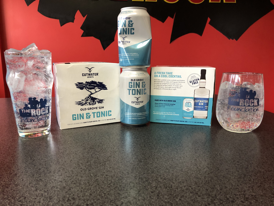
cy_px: 103
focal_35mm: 28
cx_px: 137
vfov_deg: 49.7
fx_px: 222
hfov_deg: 63.4
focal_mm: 3.99
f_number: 1.8
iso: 50
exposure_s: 1/15
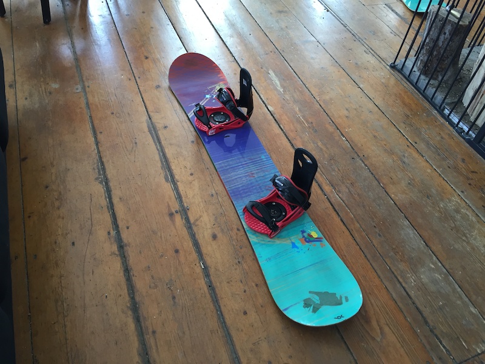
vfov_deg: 48.2
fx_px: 406
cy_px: 182
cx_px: 242
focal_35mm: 29
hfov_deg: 61.7
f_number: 2.2
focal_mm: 4.15
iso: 64
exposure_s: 1/30
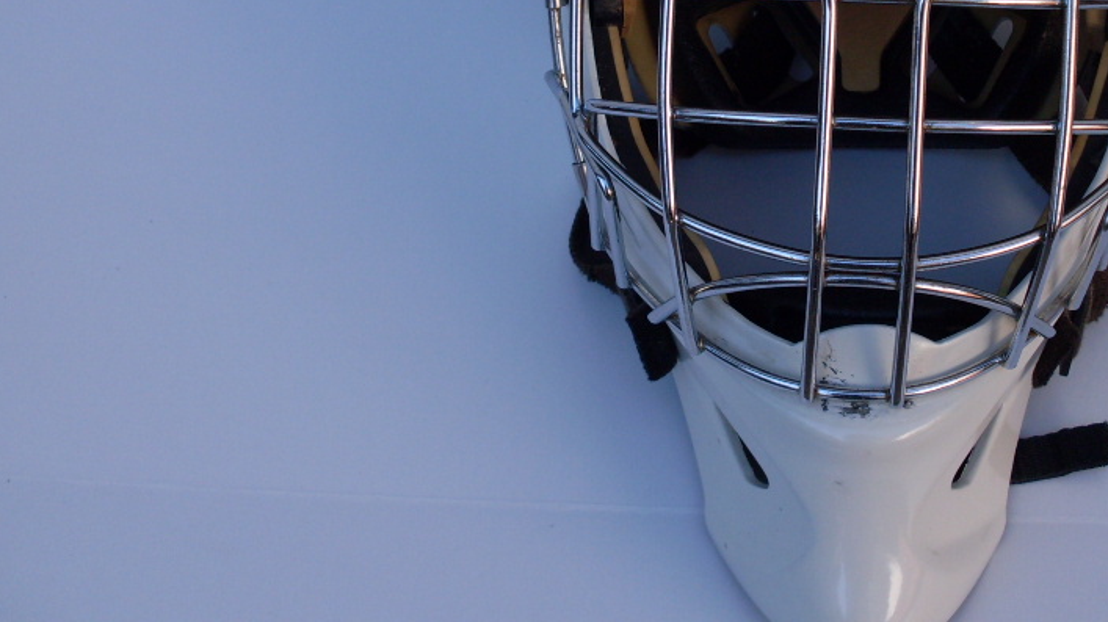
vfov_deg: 19.7
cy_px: 96
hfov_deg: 34.5
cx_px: 766
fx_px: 1762
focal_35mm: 60
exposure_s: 1/250
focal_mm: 6.3
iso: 80
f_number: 2.8
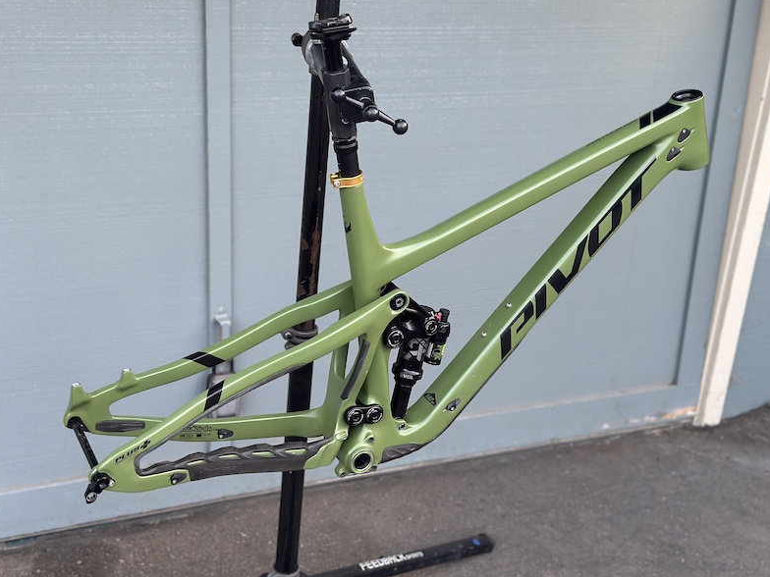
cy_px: 284
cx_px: 386
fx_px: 1090
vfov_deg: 29.7
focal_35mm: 49
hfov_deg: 38.9
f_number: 1.78
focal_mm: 6.86
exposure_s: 1/60
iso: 200
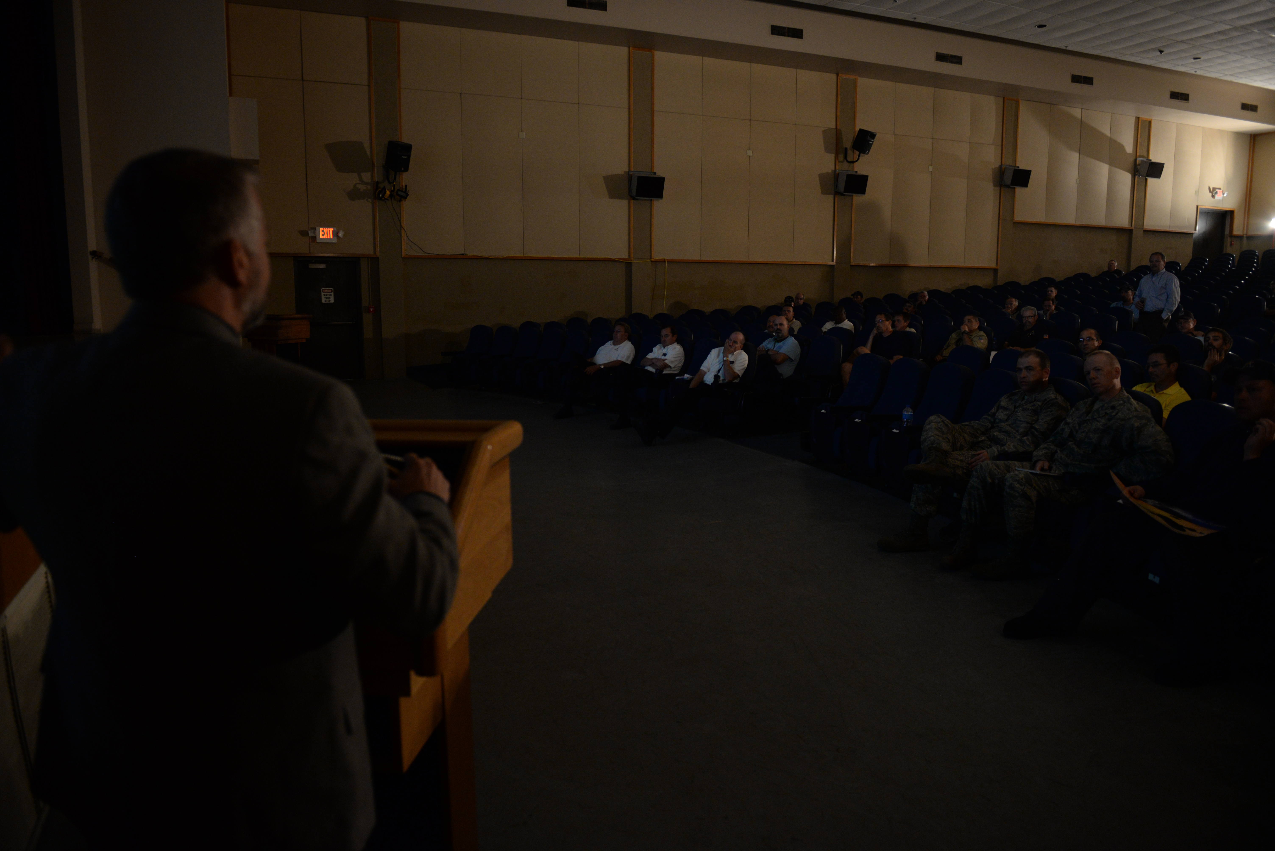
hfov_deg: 73.7
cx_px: 638
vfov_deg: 53.2
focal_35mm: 24
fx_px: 850
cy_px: 426
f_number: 3.2
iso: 1600
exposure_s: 1/60
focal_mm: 24
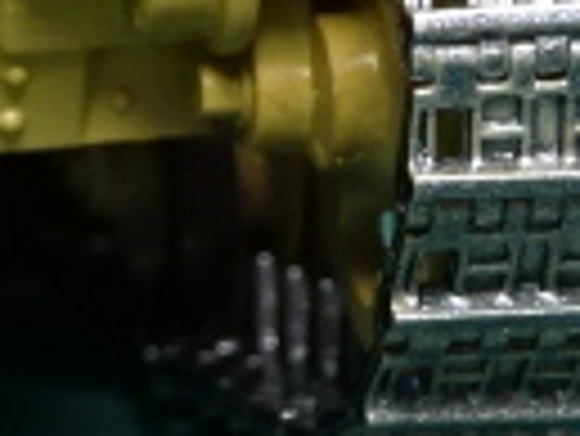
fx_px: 5149
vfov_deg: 4.8
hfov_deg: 6.4
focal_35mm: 307
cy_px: 63
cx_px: -175
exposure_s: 1/80
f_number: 4.5
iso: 320
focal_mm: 10.59
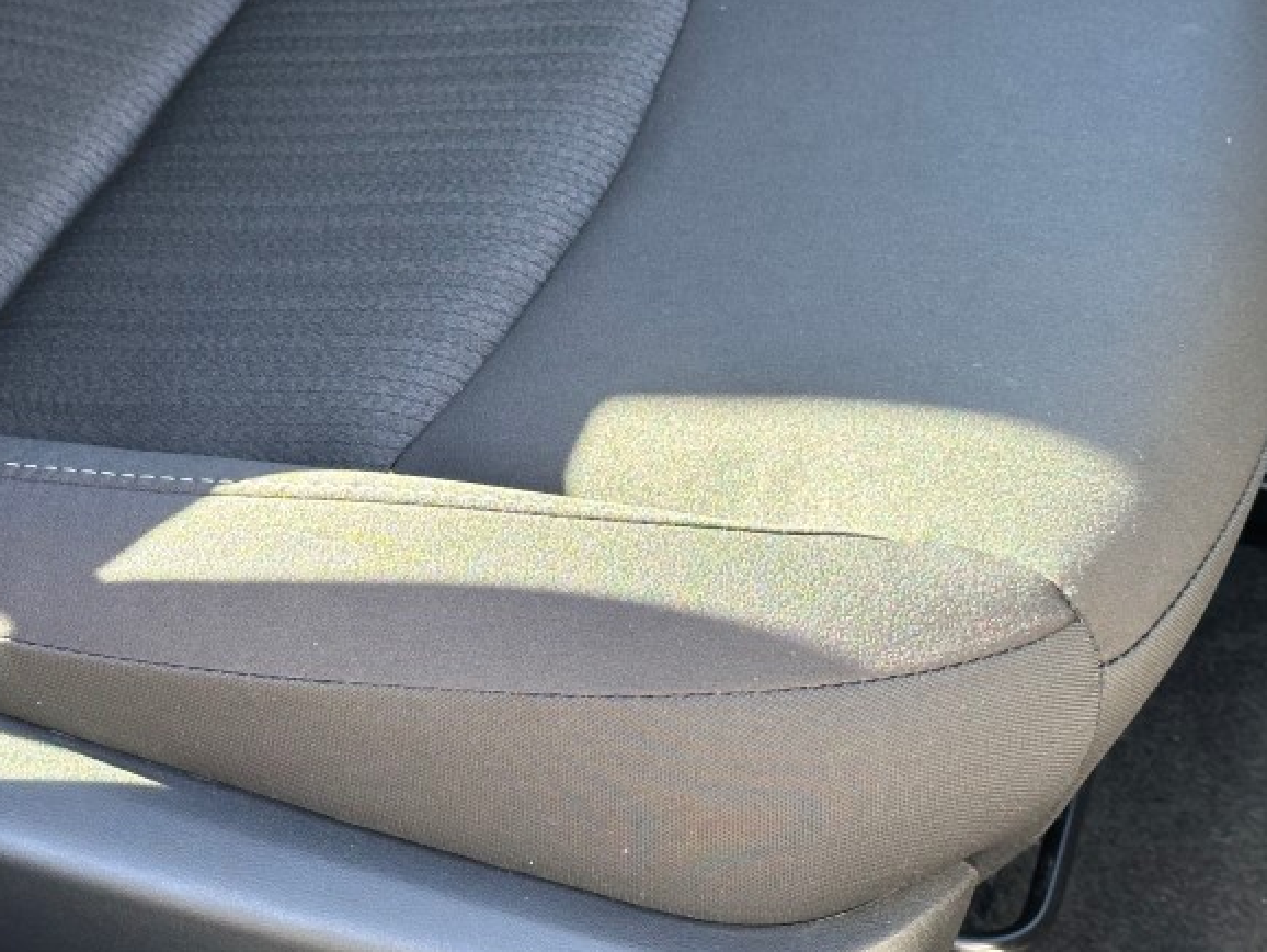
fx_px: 3112
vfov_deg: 17.4
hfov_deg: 22.9
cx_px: 397
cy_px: 408
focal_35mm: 85
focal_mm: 6.86
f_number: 1.78
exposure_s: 1/121
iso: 80
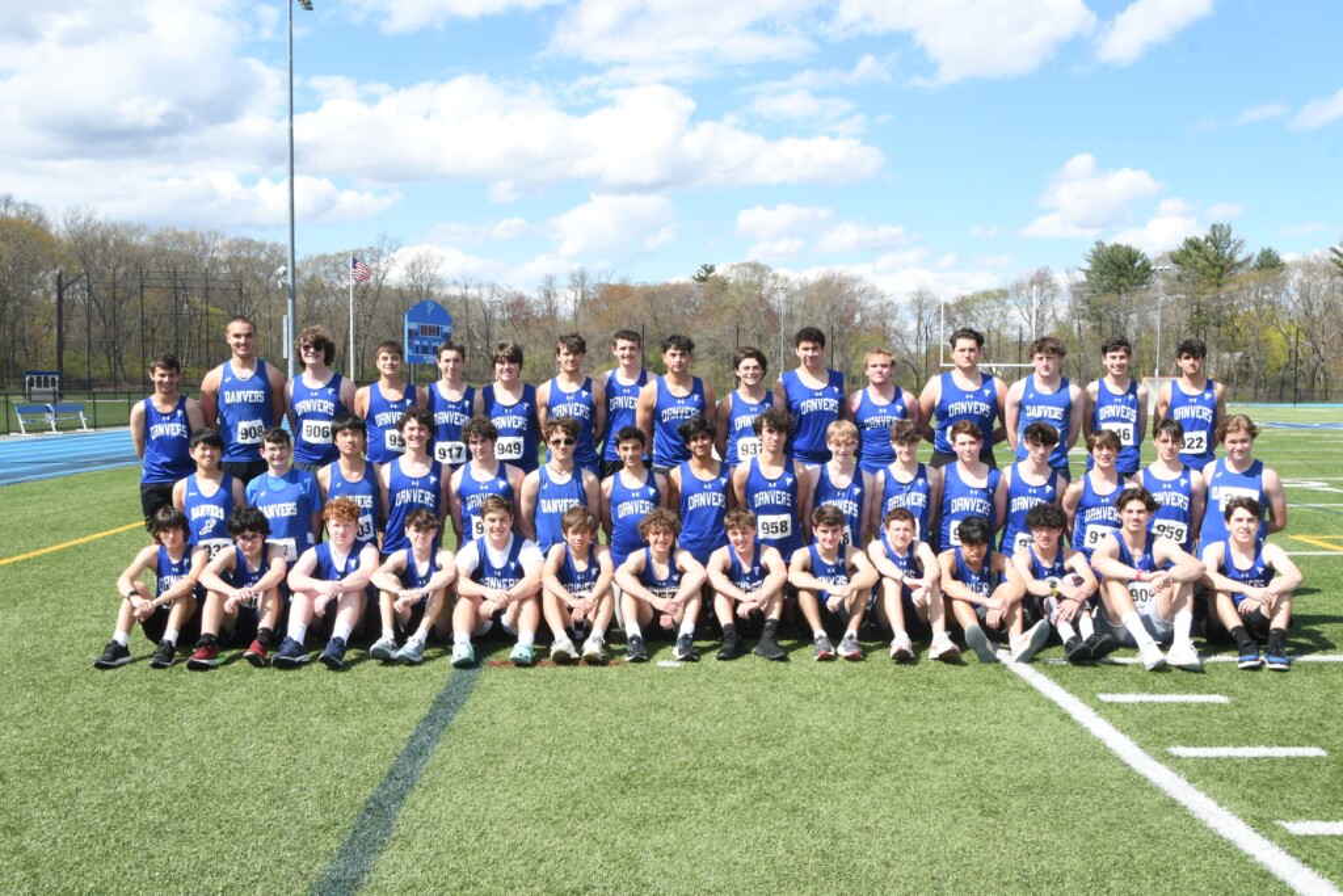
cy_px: 448
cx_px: 672
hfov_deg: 57.2
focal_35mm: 33
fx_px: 1231
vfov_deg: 40.0
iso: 400
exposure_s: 1/250
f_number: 14
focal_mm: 22
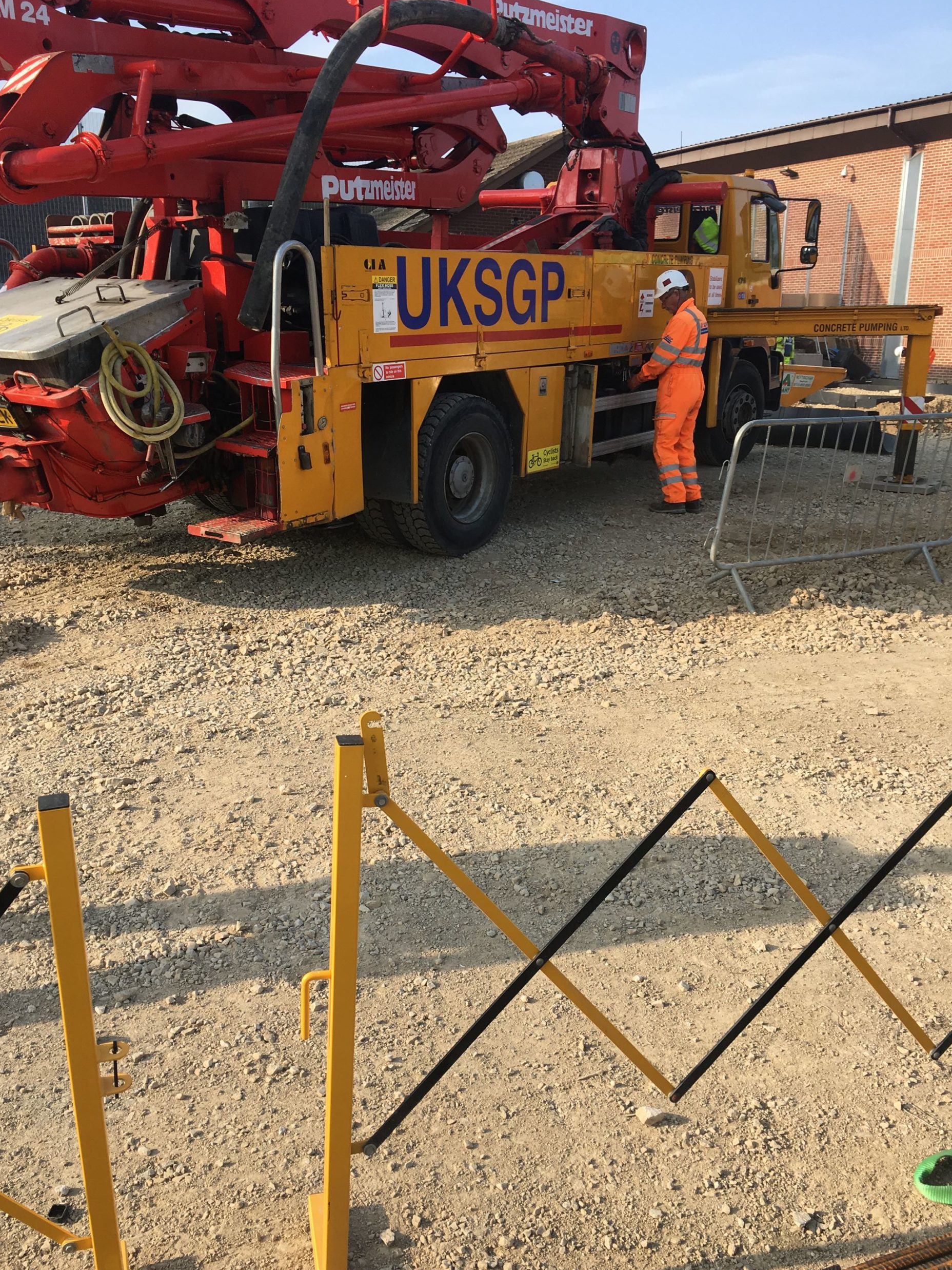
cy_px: 652
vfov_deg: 60.0
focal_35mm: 30
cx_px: 476
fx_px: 1100
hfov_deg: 46.8
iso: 25
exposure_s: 1/657
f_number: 2.2
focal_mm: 4.15
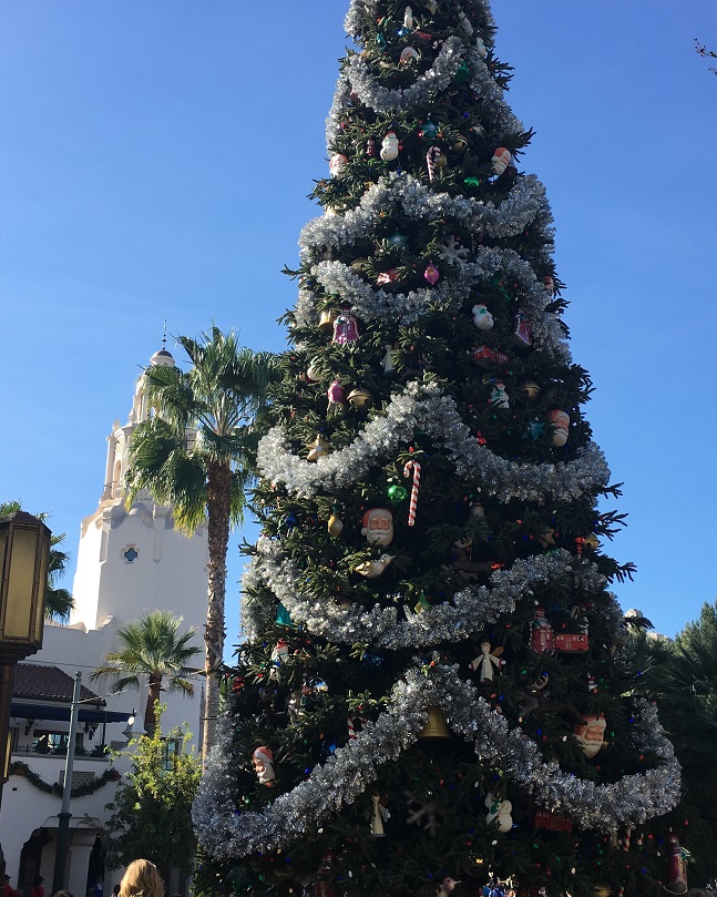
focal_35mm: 42
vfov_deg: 43.8
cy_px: 421
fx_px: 1114
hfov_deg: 35.7
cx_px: 337
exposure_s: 1/777
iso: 25
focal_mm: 4.15
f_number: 2.2
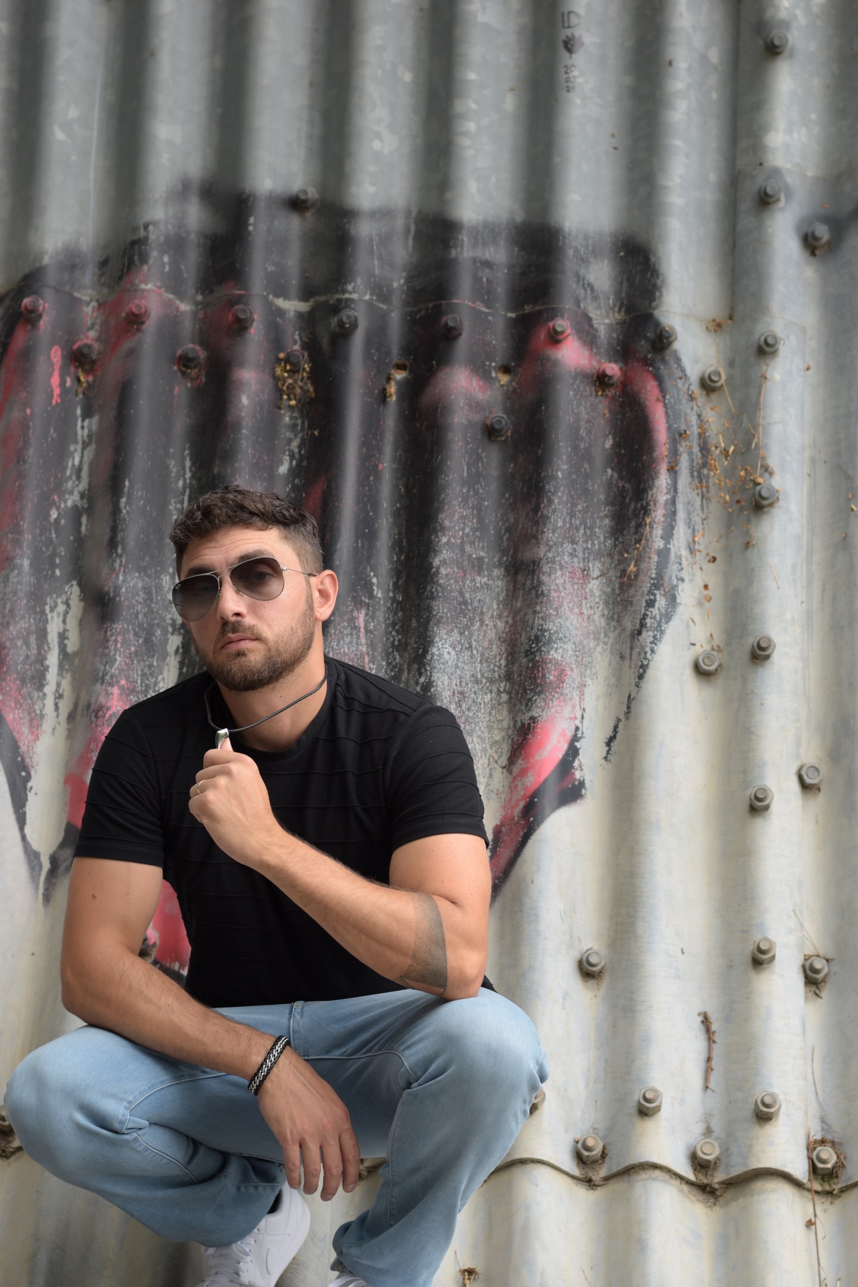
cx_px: 429
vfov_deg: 27.0
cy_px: 644
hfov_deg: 18.2
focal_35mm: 75
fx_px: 2681
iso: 100
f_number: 4
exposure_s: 1/160
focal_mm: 50
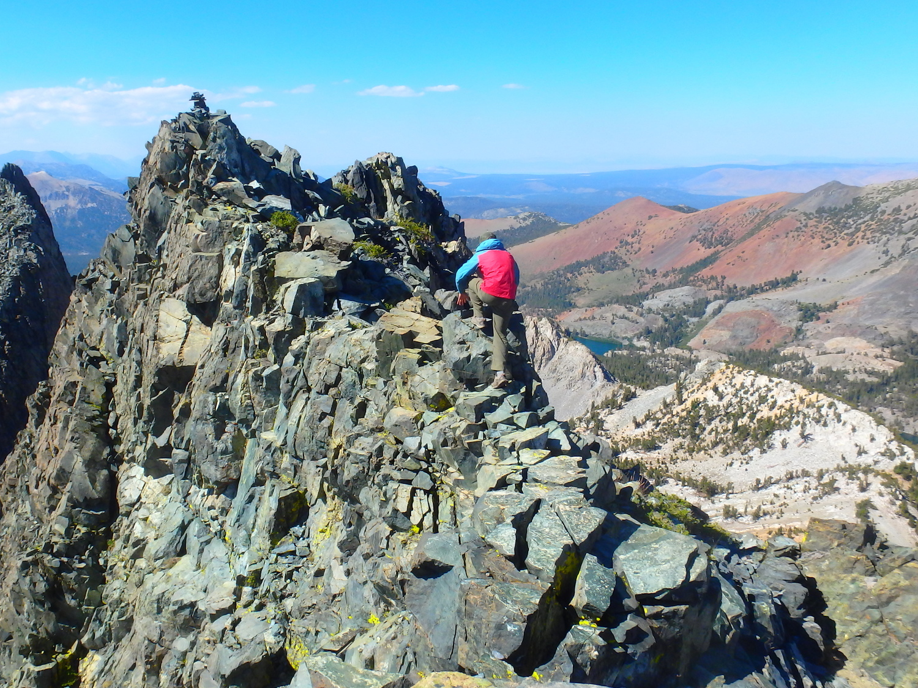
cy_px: 352
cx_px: 375
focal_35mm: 28
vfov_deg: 49.7
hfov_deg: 63.0
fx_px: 743
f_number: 6
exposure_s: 1/400
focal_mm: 3.7
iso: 125
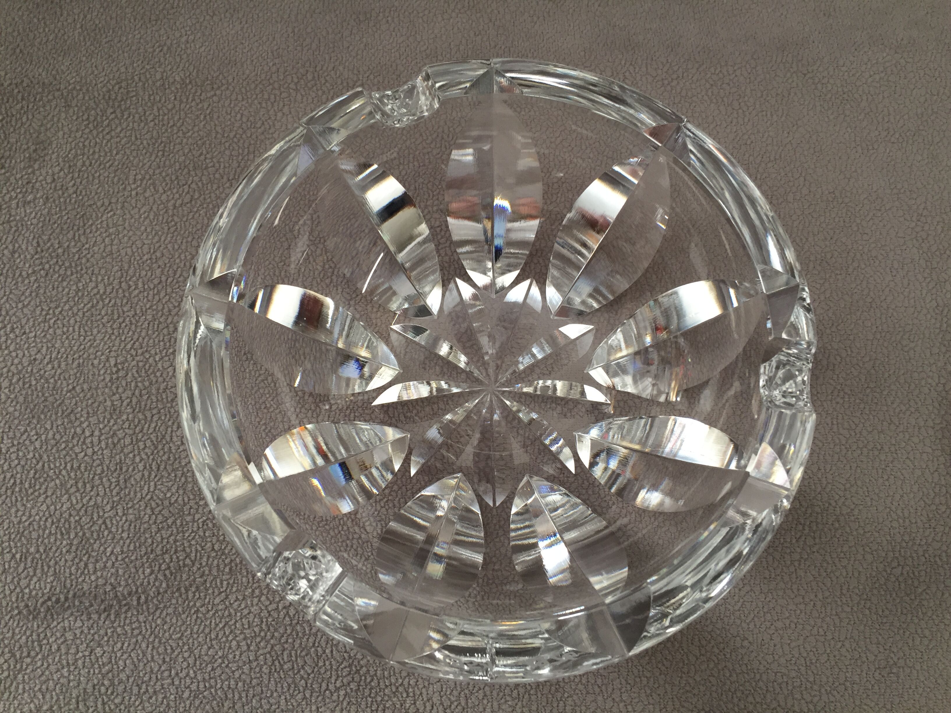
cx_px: 476
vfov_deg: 48.2
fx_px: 797
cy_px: 356
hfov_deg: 61.7
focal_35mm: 29
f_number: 2.2
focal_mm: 4.15
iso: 50
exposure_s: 1/33
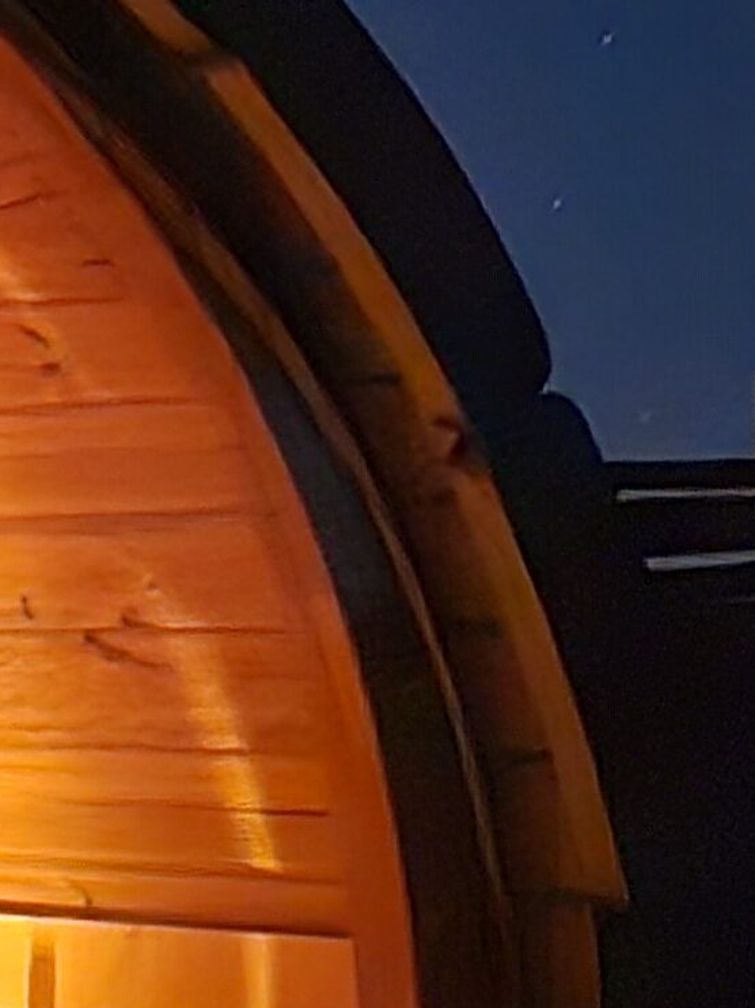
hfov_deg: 10.7
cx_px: -862
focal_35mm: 124
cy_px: -348
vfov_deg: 15.1
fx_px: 3608
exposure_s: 1/2
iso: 3200
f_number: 1.7
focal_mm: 6.3
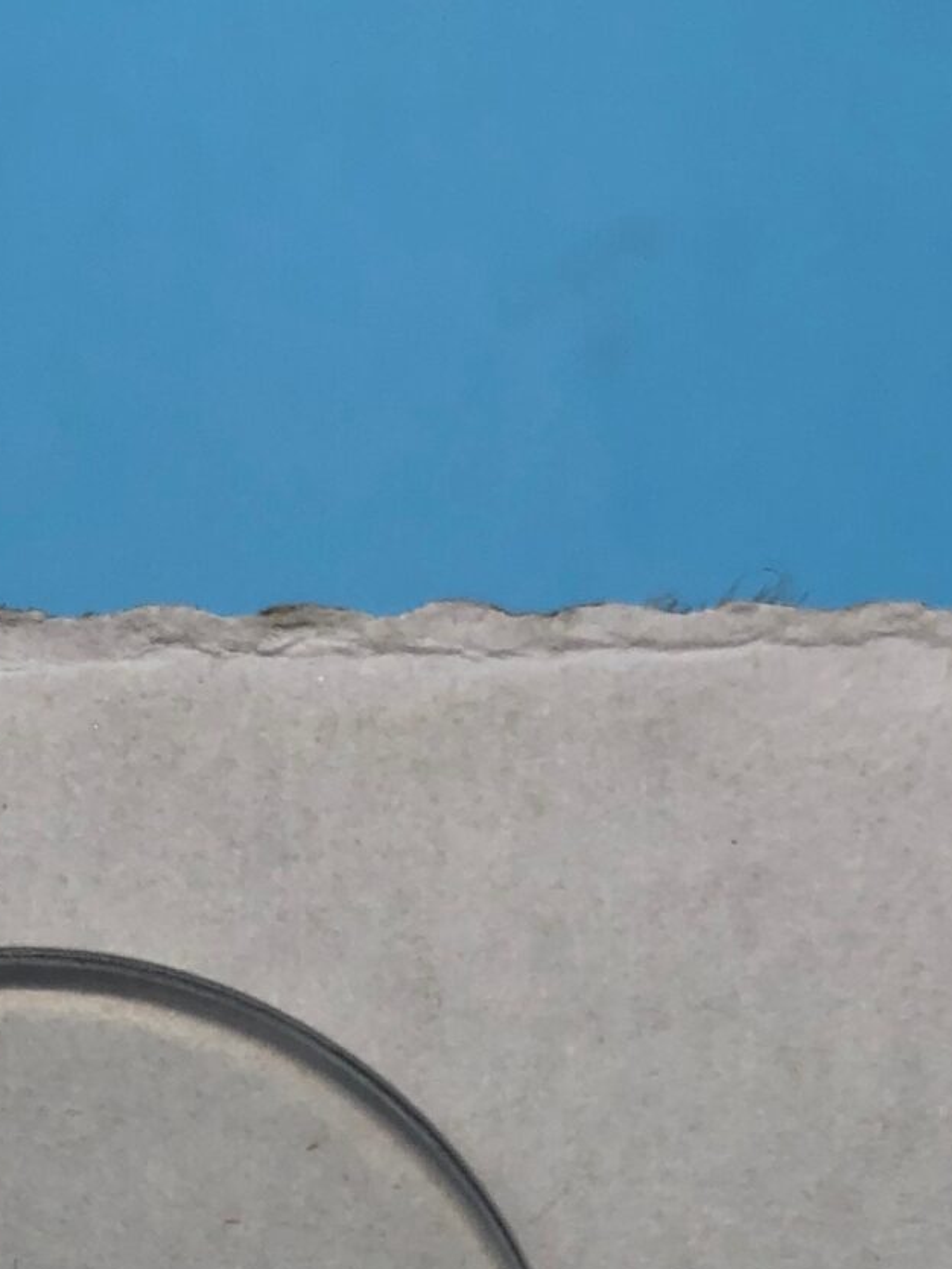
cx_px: 148
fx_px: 3262
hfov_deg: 16.4
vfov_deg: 20.2
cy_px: 1643
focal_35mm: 89
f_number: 1.8
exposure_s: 1/120
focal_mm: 3.99
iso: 20
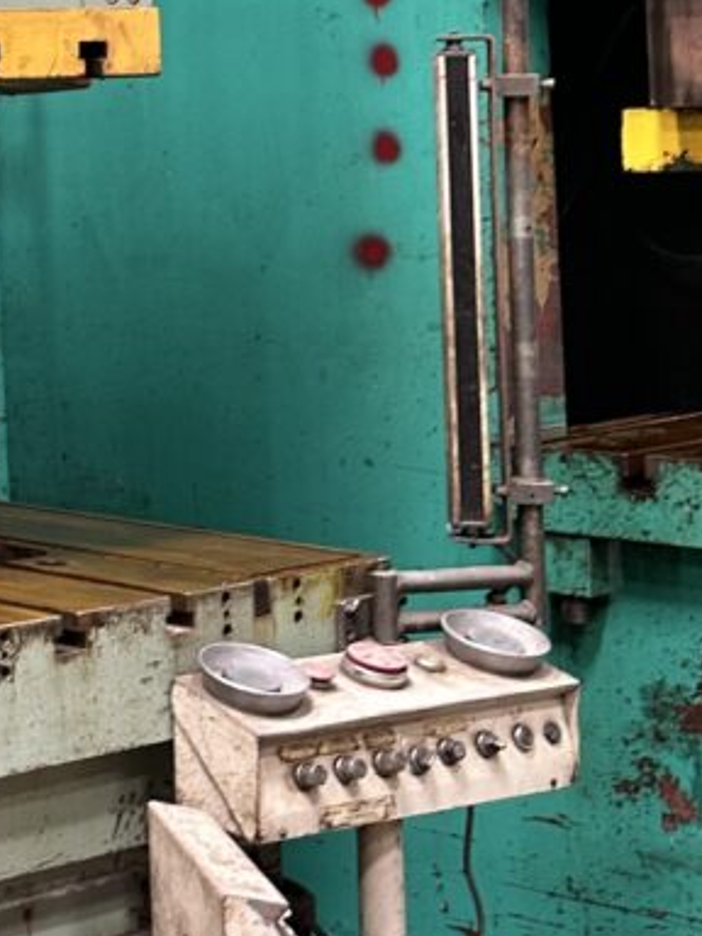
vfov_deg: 20.0
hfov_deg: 13.4
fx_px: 2596
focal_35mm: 96
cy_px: 73
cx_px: -656
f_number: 1.78
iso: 125
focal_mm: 6.86
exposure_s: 1/50
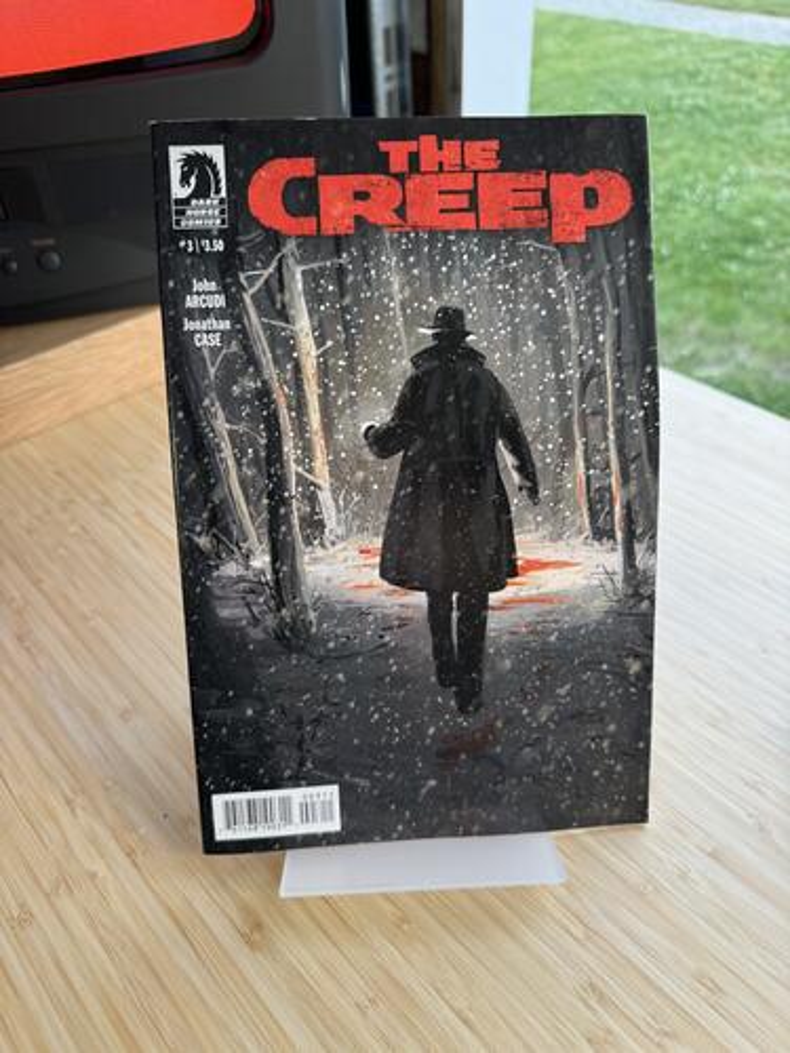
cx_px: 395
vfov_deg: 71.6
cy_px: 526
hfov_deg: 56.8
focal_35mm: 24
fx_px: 730
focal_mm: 6.76
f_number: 1.78
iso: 160
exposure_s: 1/60
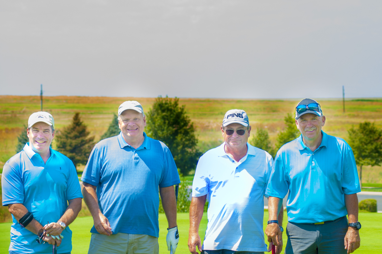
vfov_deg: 10.1
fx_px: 1431
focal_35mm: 135
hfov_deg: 15.2
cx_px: 191
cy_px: 127
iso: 200
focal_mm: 90
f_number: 6.3
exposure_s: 1/160
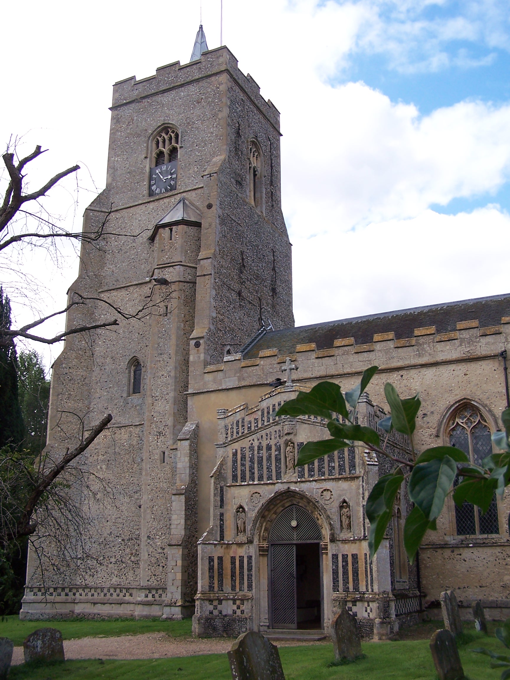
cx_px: 255
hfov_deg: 37.7
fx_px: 746
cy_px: 340
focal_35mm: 38
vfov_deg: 49.0
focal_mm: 6.3
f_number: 4
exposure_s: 1/500
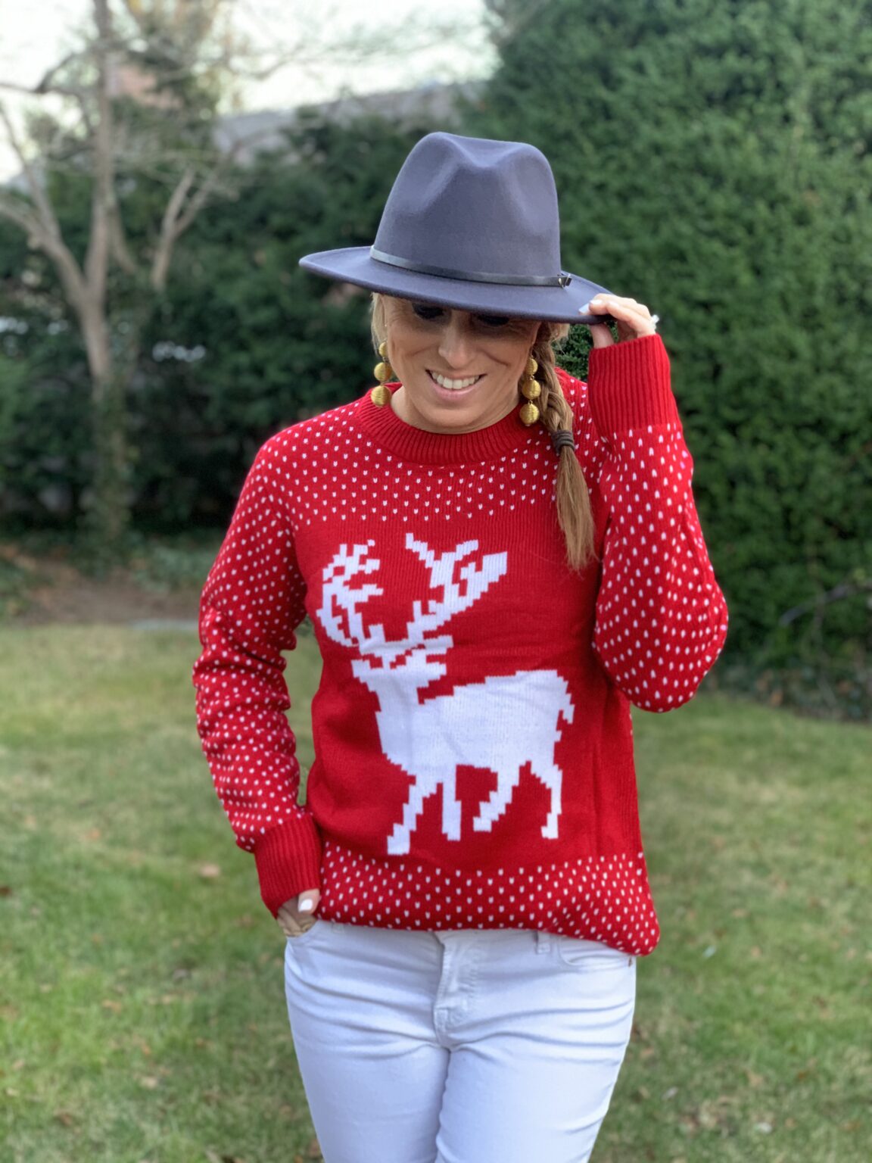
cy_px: 582
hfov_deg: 28.0
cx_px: 436
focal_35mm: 52
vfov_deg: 36.8
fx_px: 1747
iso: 125
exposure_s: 1/60
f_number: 2.4
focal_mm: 6
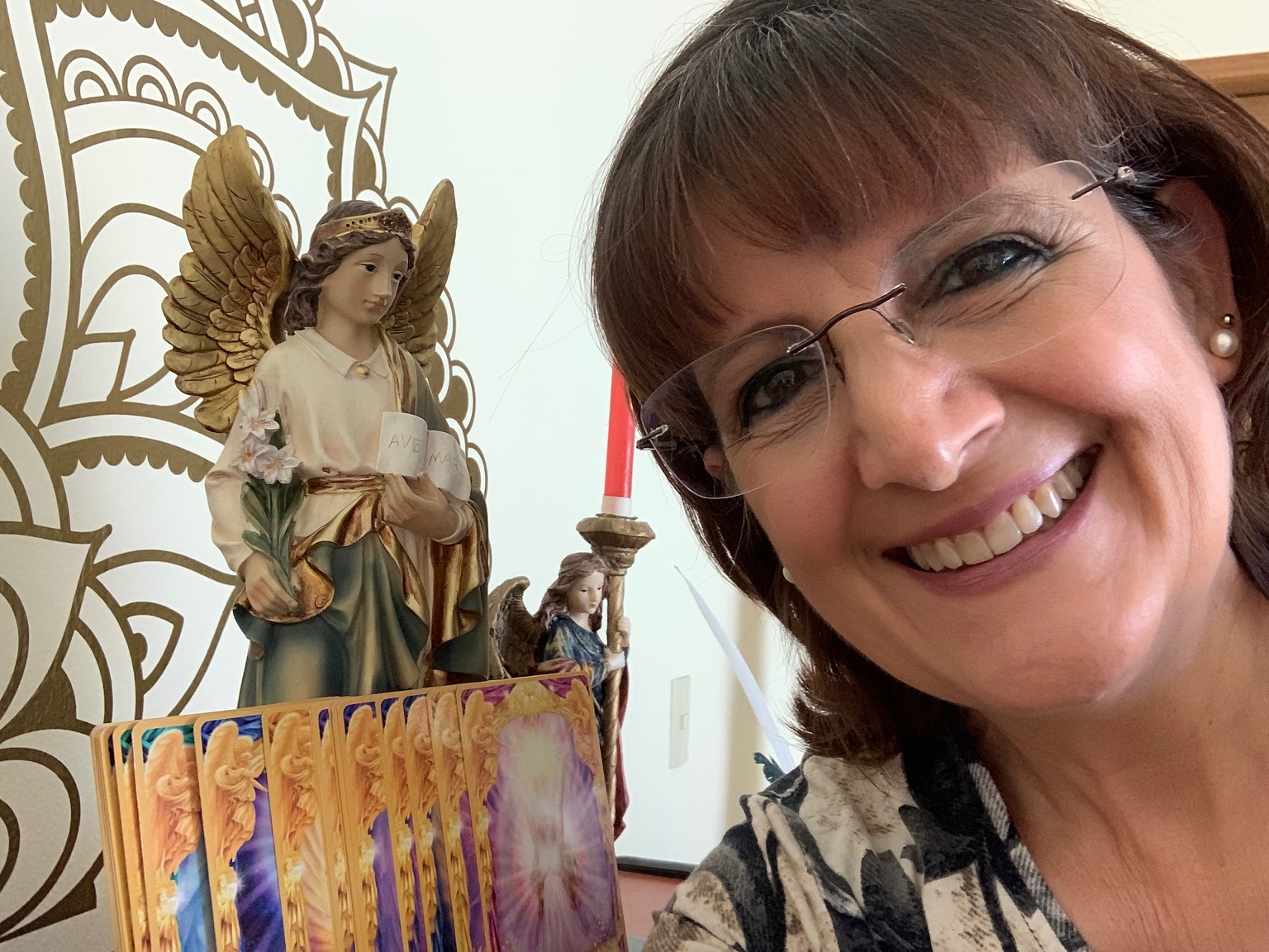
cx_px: 634
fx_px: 1173
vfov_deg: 44.2
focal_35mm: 32
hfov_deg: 56.8
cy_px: 476
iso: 320
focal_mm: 2.87
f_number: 2.2
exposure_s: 1/31
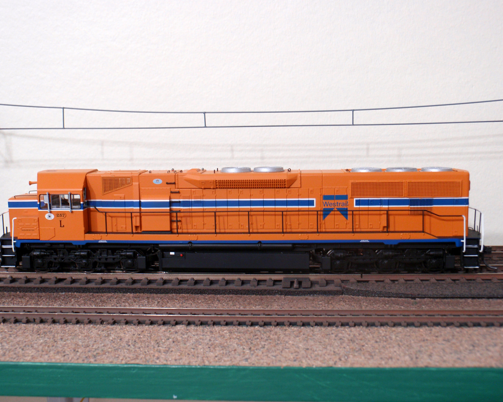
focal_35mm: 42
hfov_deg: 43.8
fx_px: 625
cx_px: 250
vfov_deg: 35.7
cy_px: 201
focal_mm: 7.25
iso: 100
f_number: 3.9
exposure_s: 1/15
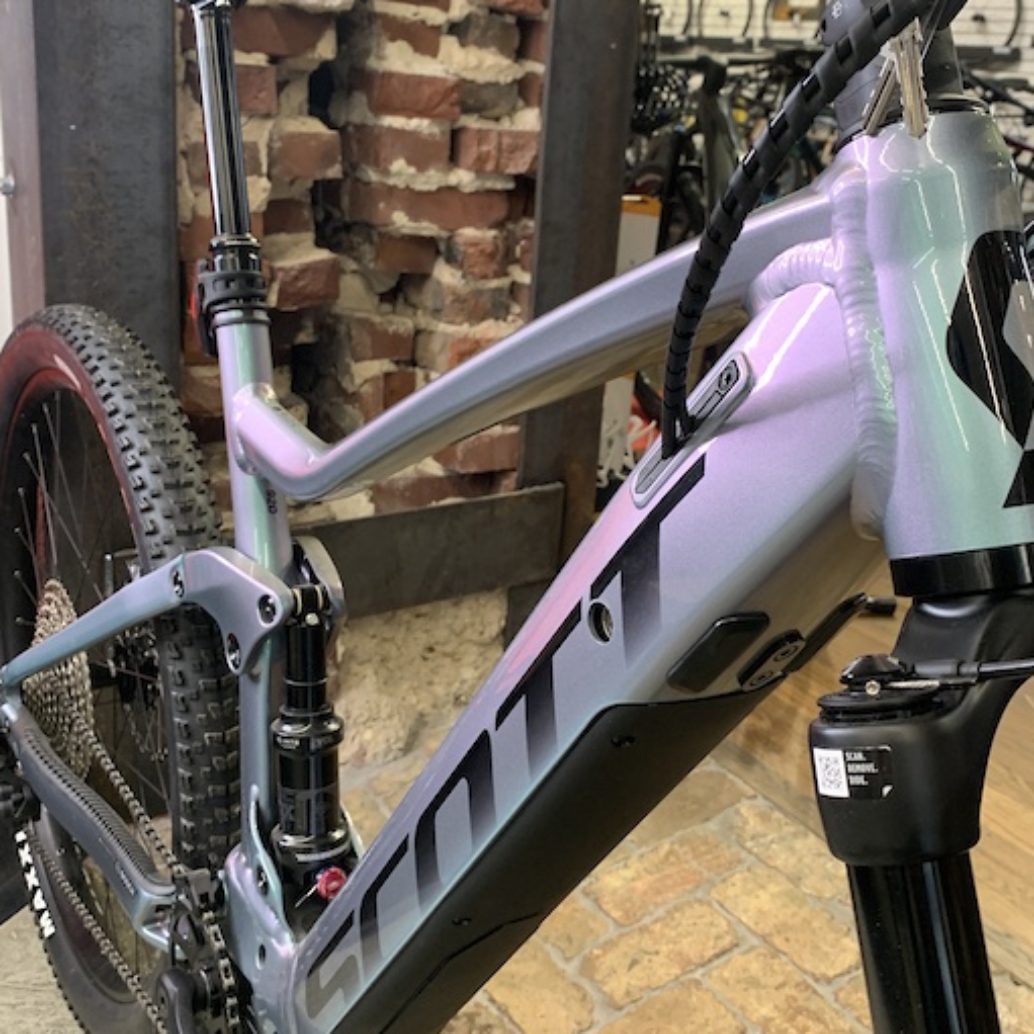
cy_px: 455
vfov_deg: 46.0
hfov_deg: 46.0
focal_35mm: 36
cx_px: 571
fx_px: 1217
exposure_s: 1/60
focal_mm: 4.25
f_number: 1.8
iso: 200
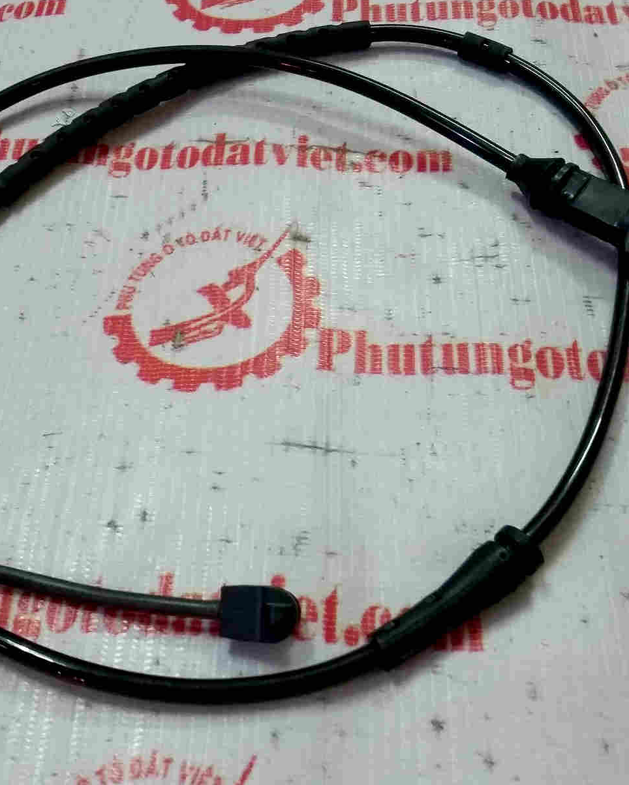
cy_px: 391
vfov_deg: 44.8
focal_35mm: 41
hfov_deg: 36.3
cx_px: 238
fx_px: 954
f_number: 2.2
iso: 250
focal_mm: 3.3
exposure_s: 1/17
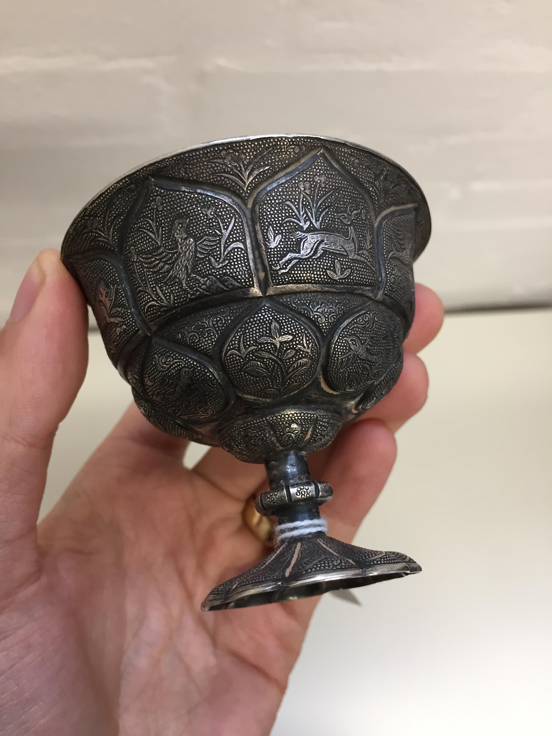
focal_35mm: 29
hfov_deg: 48.2
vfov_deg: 61.7
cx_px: 276
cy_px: 368
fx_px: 617
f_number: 2.2
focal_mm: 4.15
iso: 100
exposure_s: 1/33
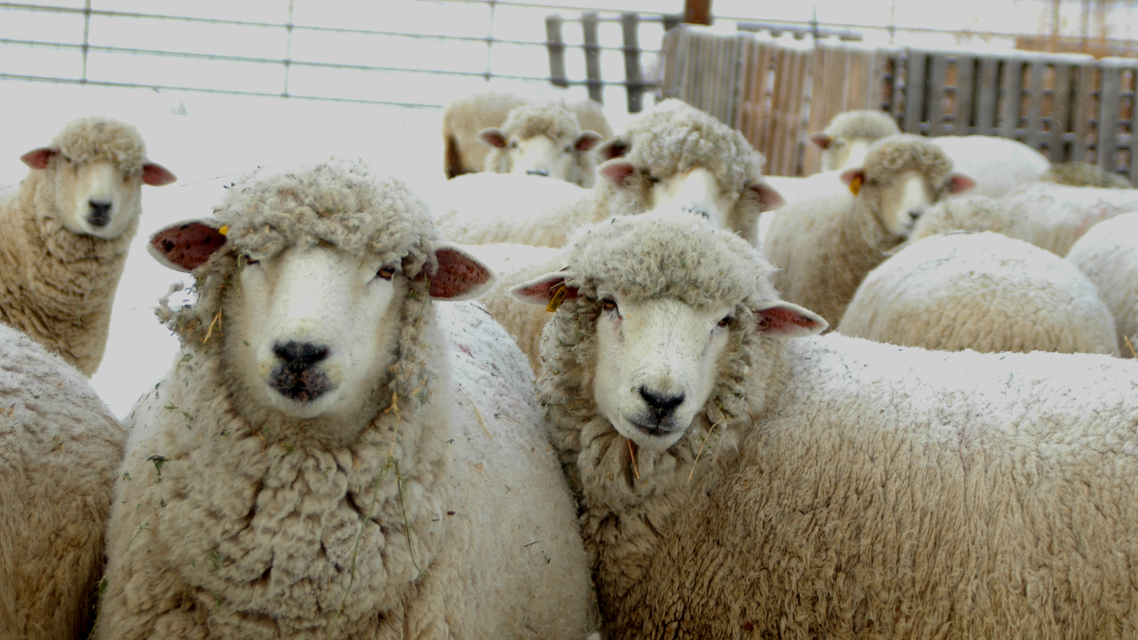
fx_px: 3802
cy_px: 316
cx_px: 568
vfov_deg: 9.6
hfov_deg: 17.0
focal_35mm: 126
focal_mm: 80
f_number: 9
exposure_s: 1/320
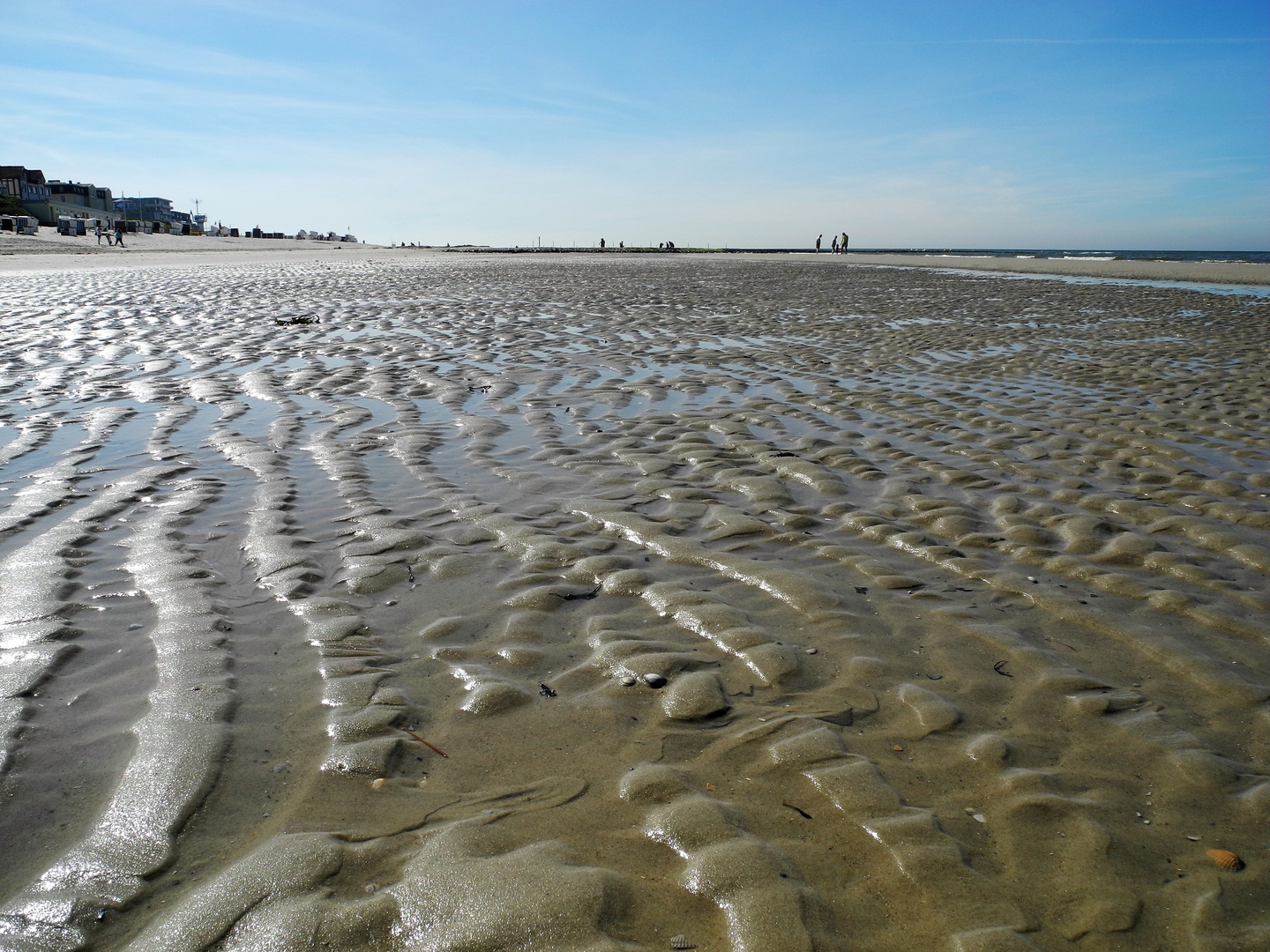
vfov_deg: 49.7
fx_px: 1027
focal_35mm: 28
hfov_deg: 63.4
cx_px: 635
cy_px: 476
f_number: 5.6
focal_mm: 6
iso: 100
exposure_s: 1/800
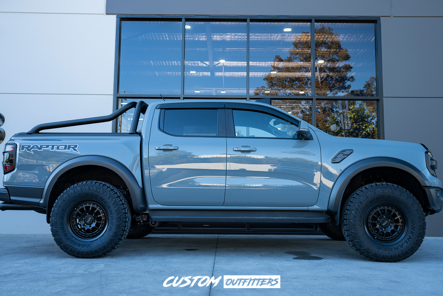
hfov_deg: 65.5
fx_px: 345
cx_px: 222
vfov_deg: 46.4
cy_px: 148
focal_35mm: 28
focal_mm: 28
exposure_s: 1/160
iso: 320
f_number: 4
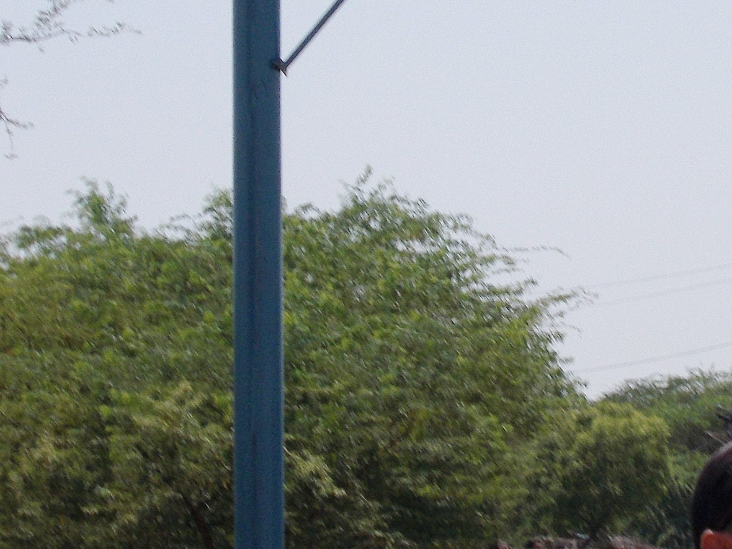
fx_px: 3679
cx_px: 491
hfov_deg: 11.3
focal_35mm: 174
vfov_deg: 8.5
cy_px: 173
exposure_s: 1/125
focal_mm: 11.8
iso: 80
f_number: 13.3
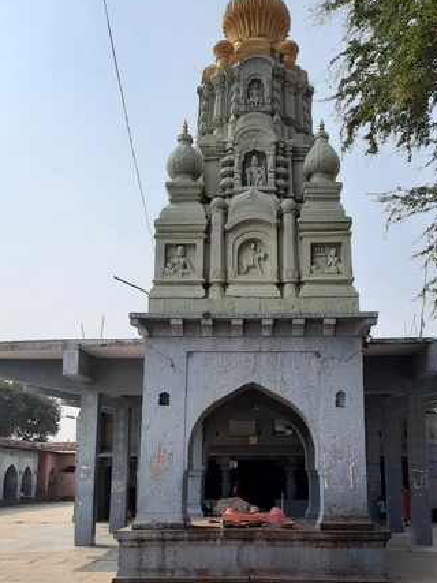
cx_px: 259
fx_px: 606
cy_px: 375
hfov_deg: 39.5
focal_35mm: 36
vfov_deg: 50.7
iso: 20
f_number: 1.8
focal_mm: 5.23
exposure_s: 1/1506
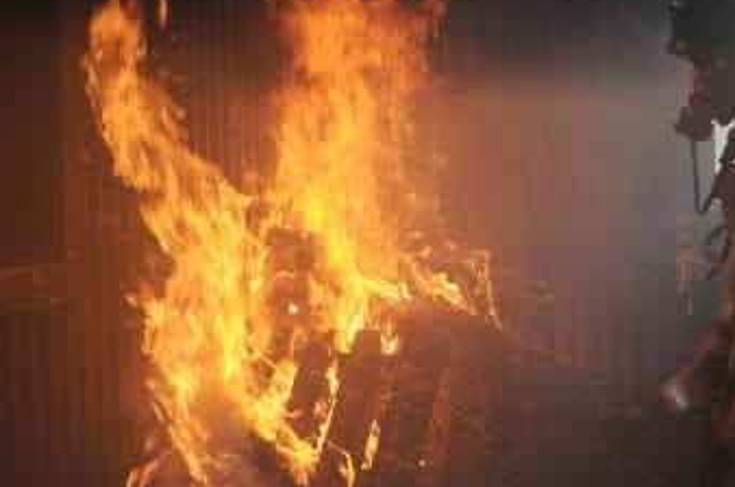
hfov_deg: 30.9
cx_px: 563
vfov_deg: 21.2
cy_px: 261
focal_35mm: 64
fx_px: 1304
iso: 200
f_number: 4.5
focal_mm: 24
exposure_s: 1/100
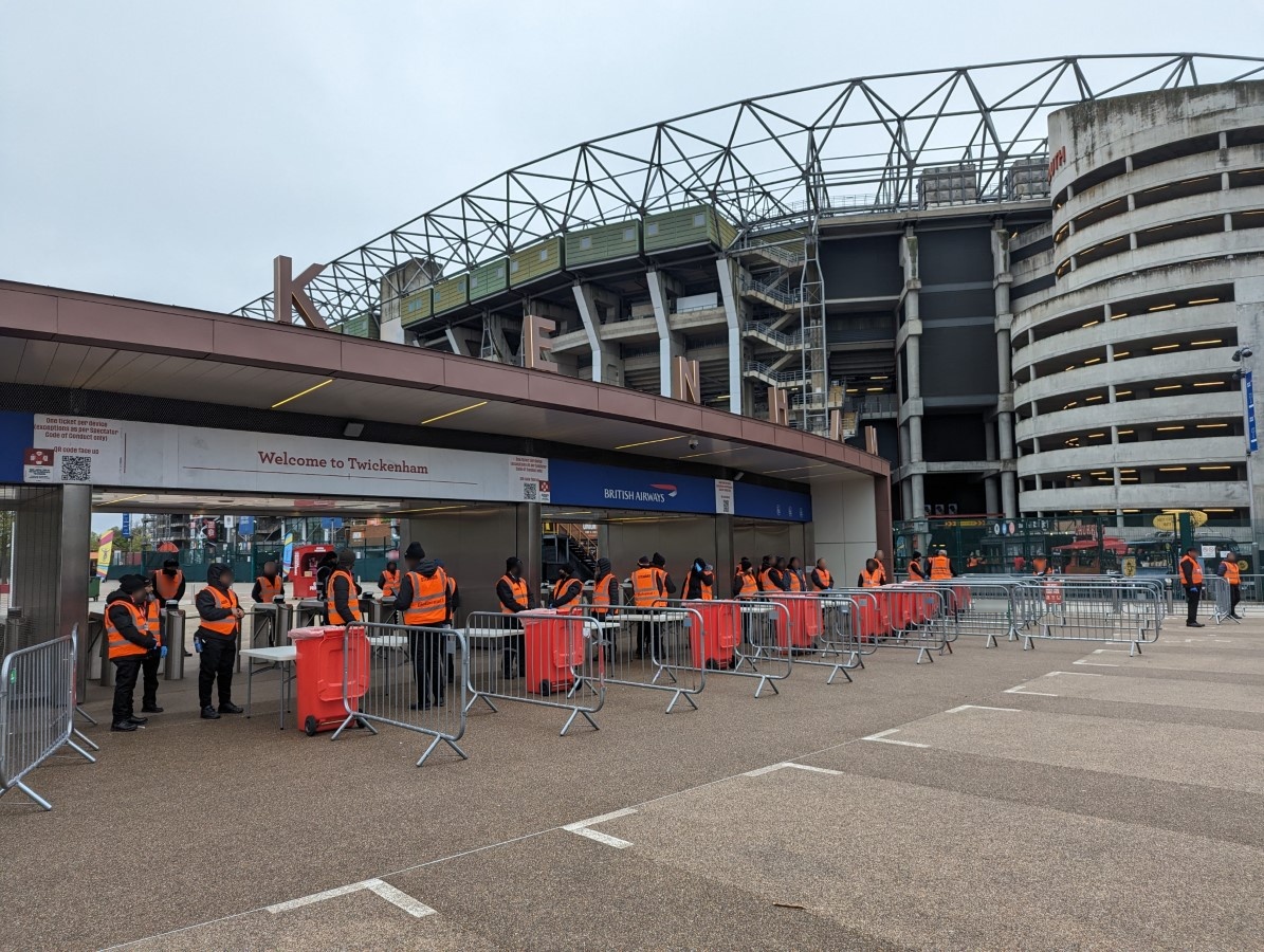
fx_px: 878
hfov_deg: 71.5
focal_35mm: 24
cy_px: 476
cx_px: 632
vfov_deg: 56.9
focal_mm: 6.81
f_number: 1.85
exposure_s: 1/935
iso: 48
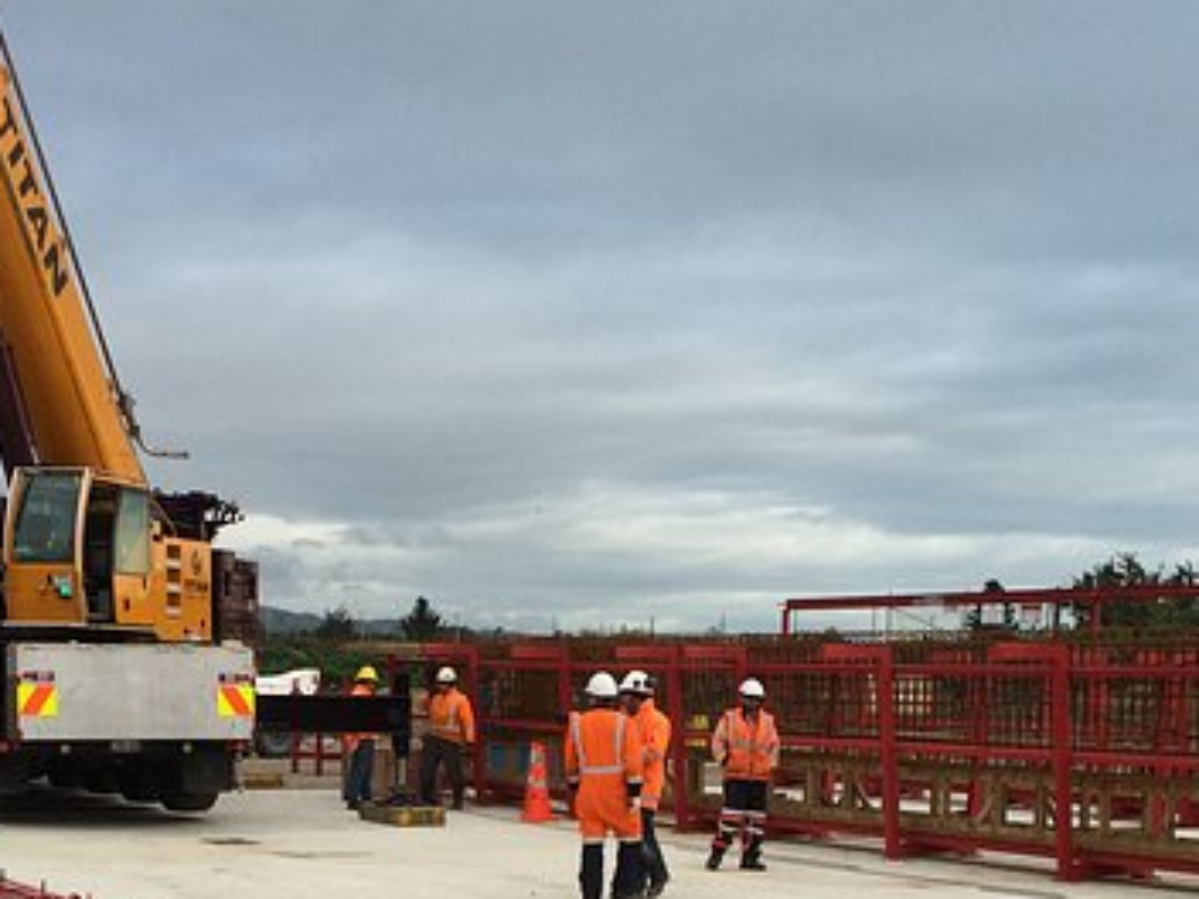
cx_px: 552
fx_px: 2286
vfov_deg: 21.2
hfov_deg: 29.4
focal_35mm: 66
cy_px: 964
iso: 32
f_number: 2.2
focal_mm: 4.15
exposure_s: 1/507
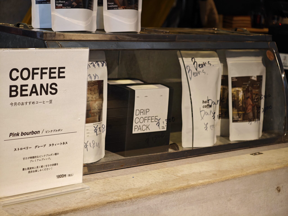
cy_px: 108
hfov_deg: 26.0
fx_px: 624
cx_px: 144
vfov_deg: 19.6
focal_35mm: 75
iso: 400
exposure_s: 1/120
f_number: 1.8
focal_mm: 12.28
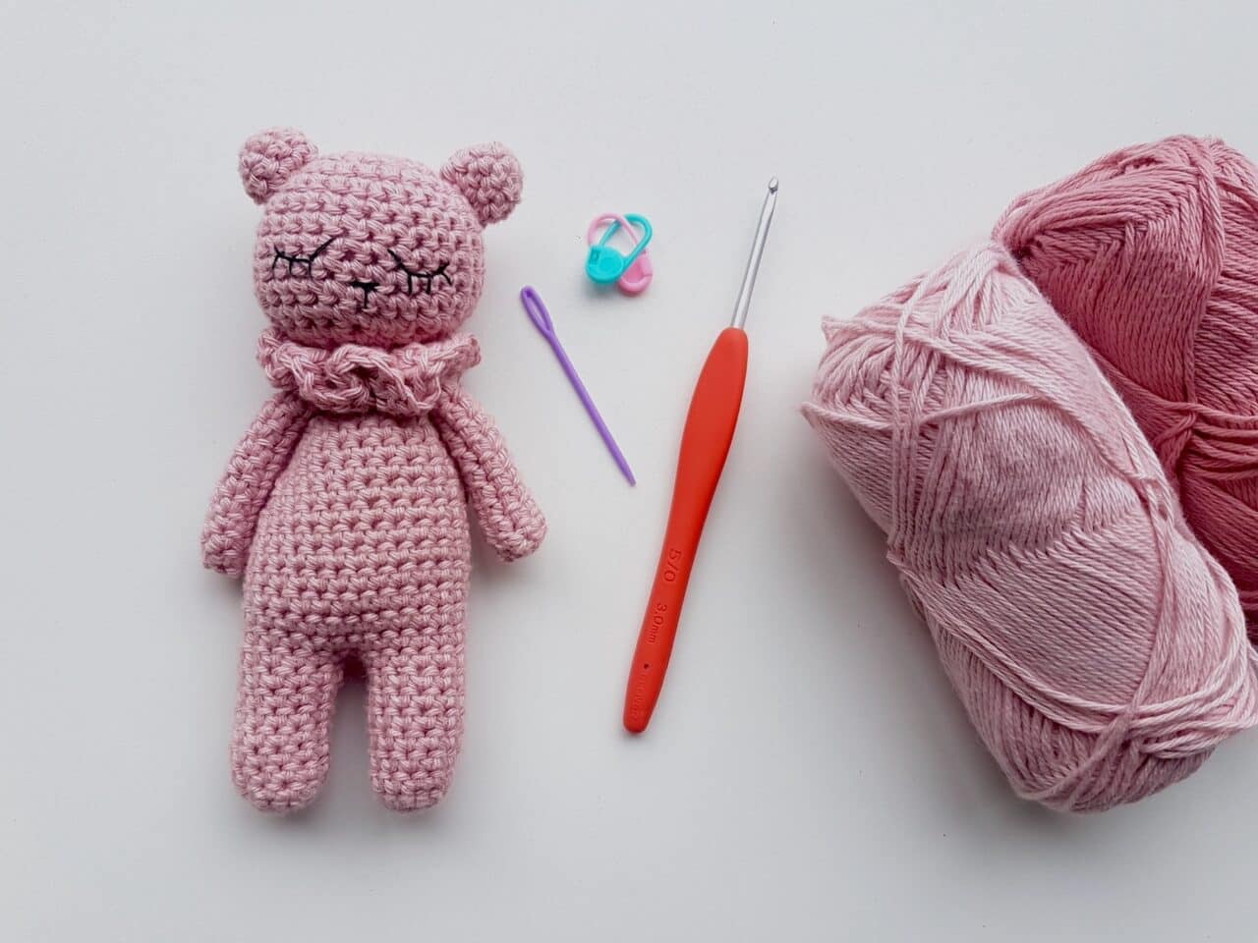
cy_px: 472
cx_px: 629
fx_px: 945
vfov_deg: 53.1
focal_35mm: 26
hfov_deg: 67.3
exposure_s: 1/441
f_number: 1.7
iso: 40
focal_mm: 4.2
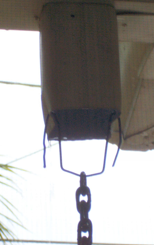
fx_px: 1208
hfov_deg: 7.3
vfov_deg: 11.6
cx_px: 86
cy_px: 106
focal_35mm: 180
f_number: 4.9
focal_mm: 22.4
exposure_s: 1/30
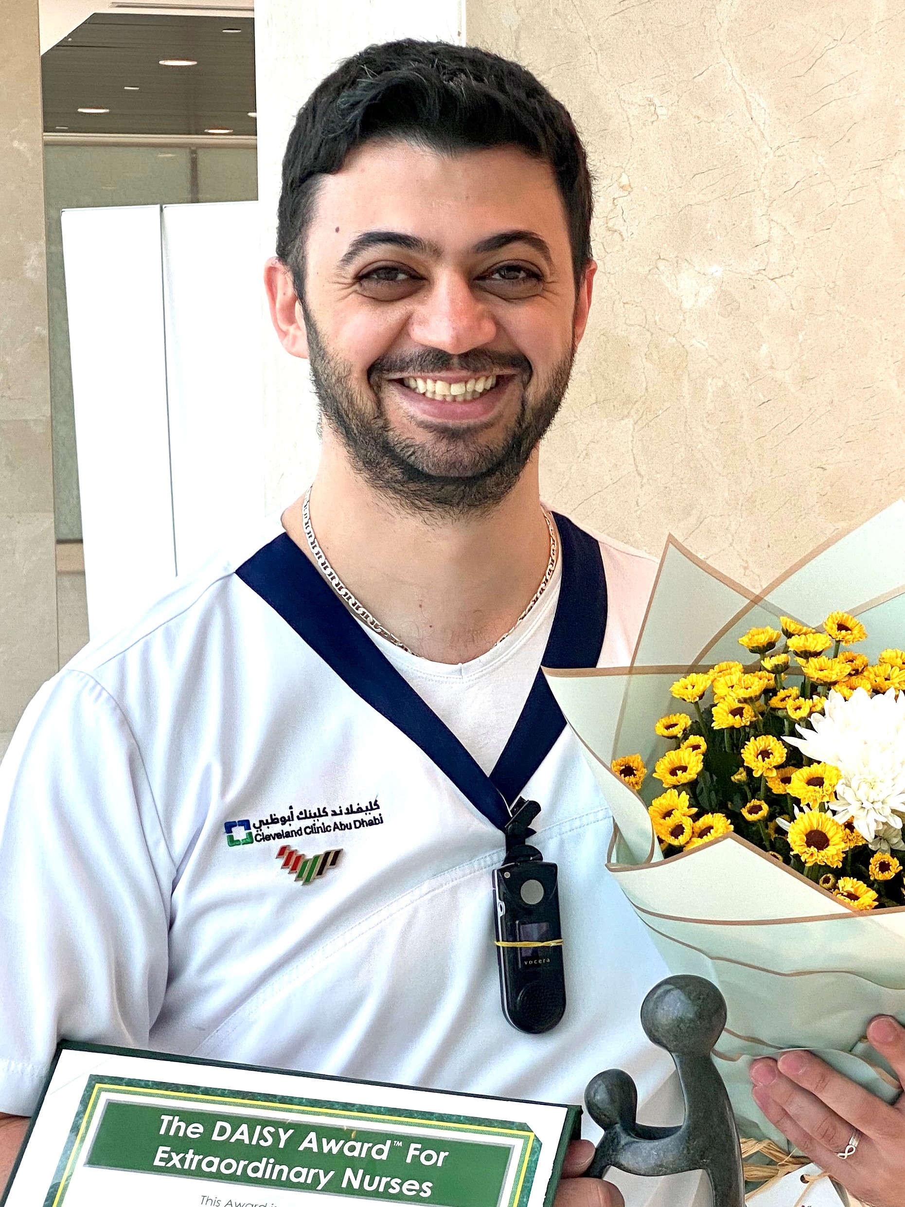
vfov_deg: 36.8
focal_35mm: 52
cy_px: 604
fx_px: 1812
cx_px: 452
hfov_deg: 28.0
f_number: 2
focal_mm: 6
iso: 20
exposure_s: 1/175
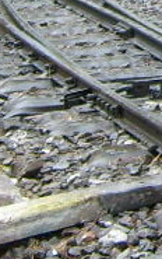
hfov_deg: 6.1
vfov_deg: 9.8
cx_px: 429
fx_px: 1445
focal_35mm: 205
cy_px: -160
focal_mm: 5.8
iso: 80
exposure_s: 1/180
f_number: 2.8
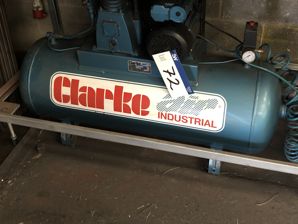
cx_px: 166
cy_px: 75
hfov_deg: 46.7
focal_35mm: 40
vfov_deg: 35.6
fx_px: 344
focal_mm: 3.99
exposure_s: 1/4
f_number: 1.8
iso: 125
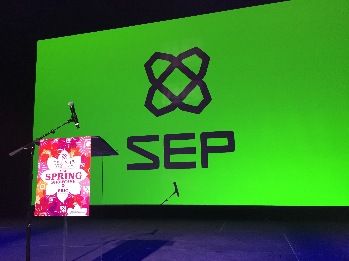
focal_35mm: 29
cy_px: 130
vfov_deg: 48.2
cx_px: 174
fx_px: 292
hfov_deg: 61.7
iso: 50
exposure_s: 1/30
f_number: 2.2
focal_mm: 4.15
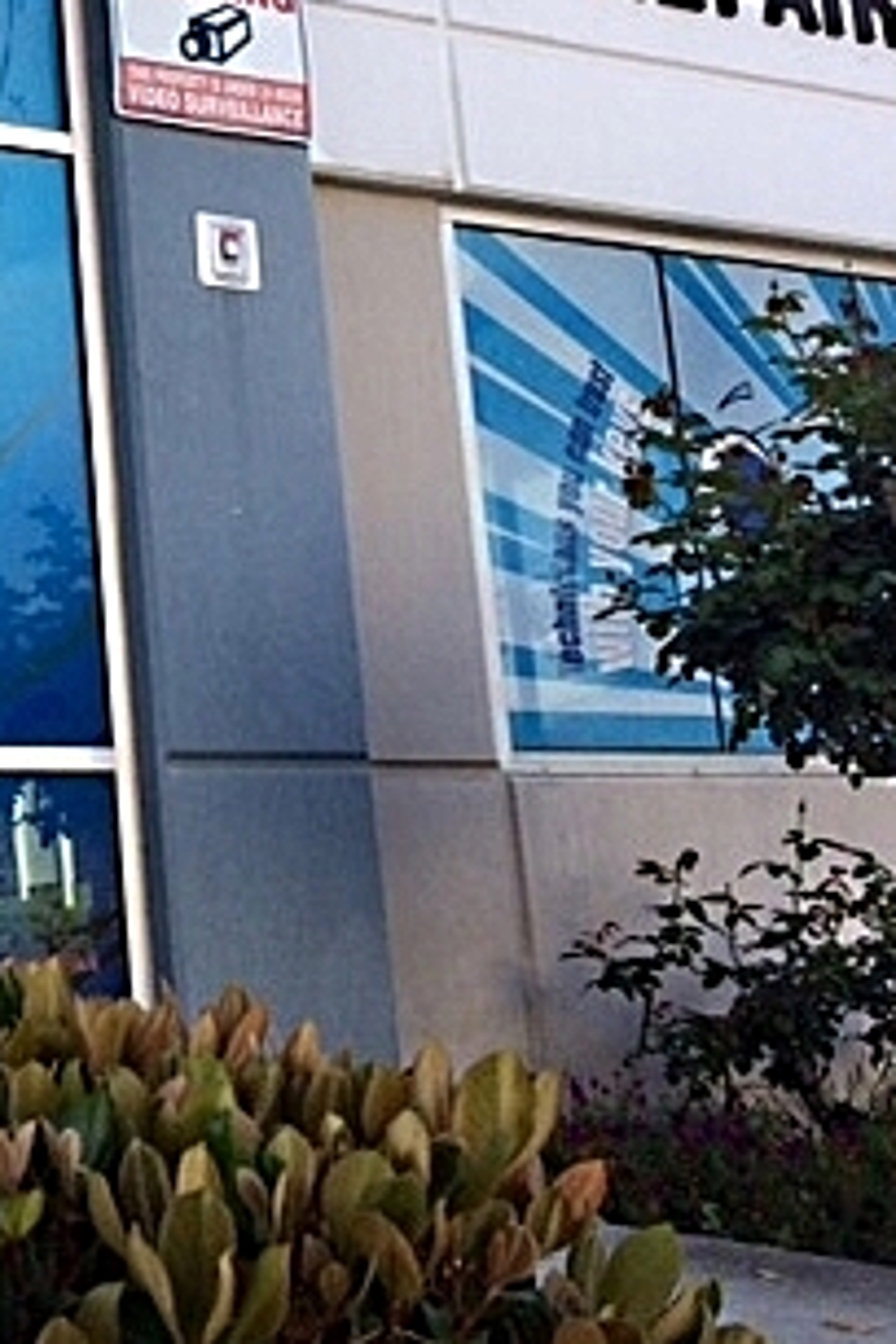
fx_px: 2352
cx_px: -215
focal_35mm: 63
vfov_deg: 31.2
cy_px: 312
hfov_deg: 20.1
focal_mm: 4.15
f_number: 2.2
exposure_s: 1/483
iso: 32
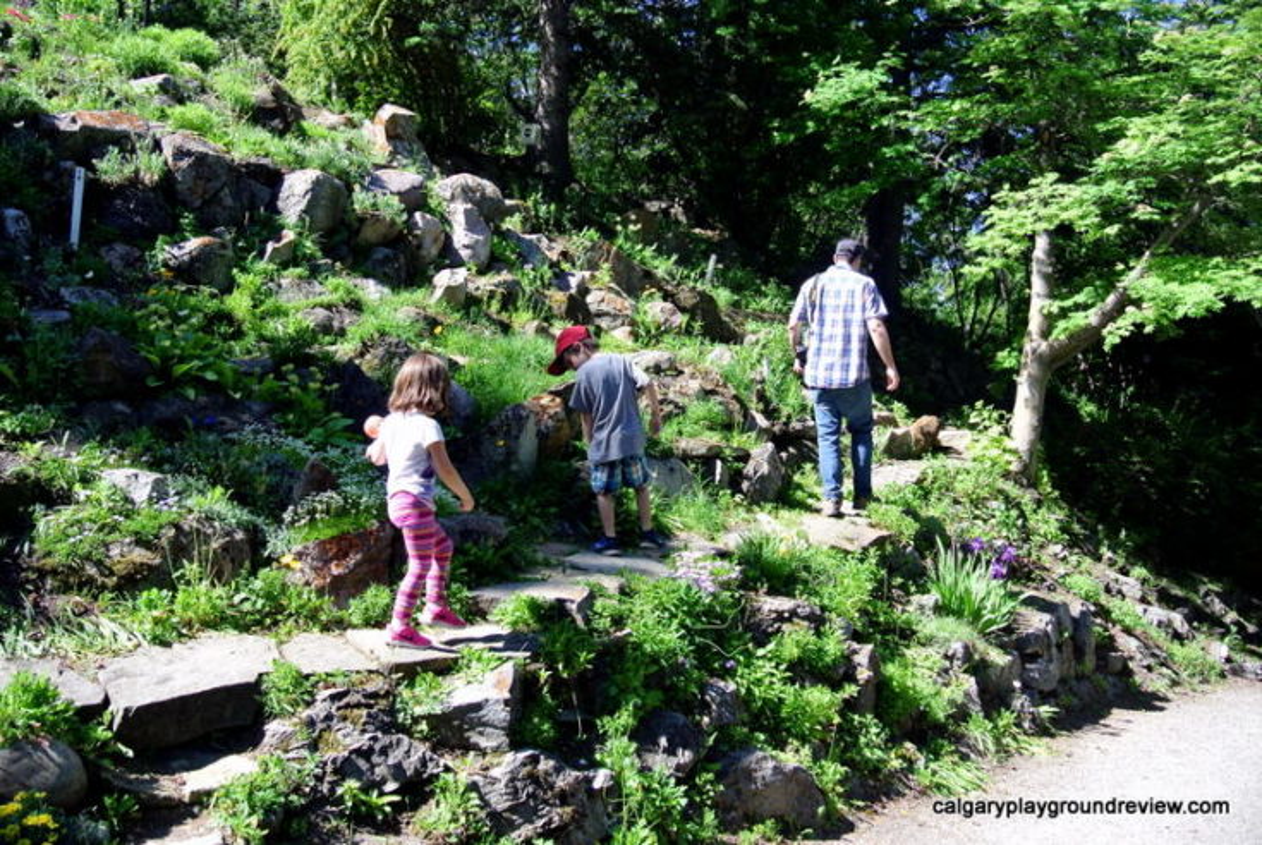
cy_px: 422
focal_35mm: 29
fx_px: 1018
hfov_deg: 63.6
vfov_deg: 45.1
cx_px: 631
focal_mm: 11
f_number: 4
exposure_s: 1/250
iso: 100
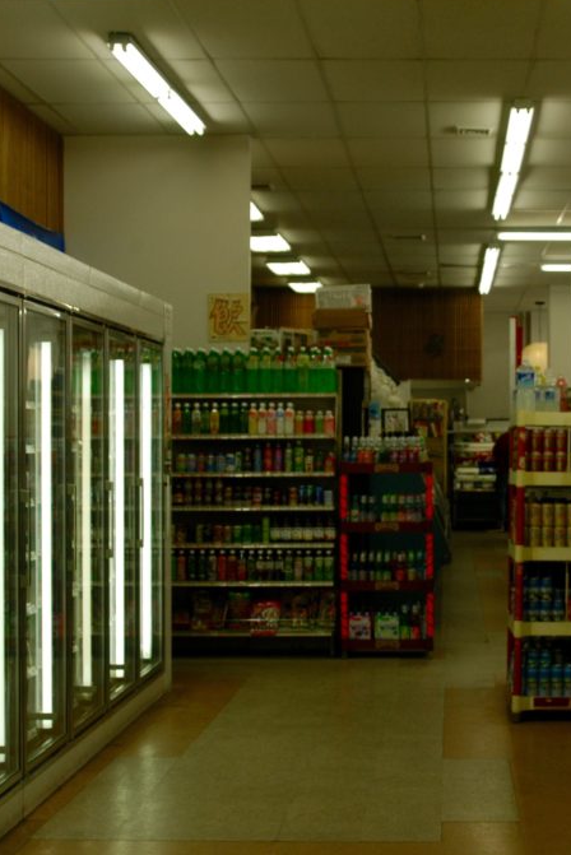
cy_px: 422
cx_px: 444
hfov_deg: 21.0
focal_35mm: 64
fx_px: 1521
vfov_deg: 31.4
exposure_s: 1/125
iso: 400
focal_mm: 28
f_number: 4.5
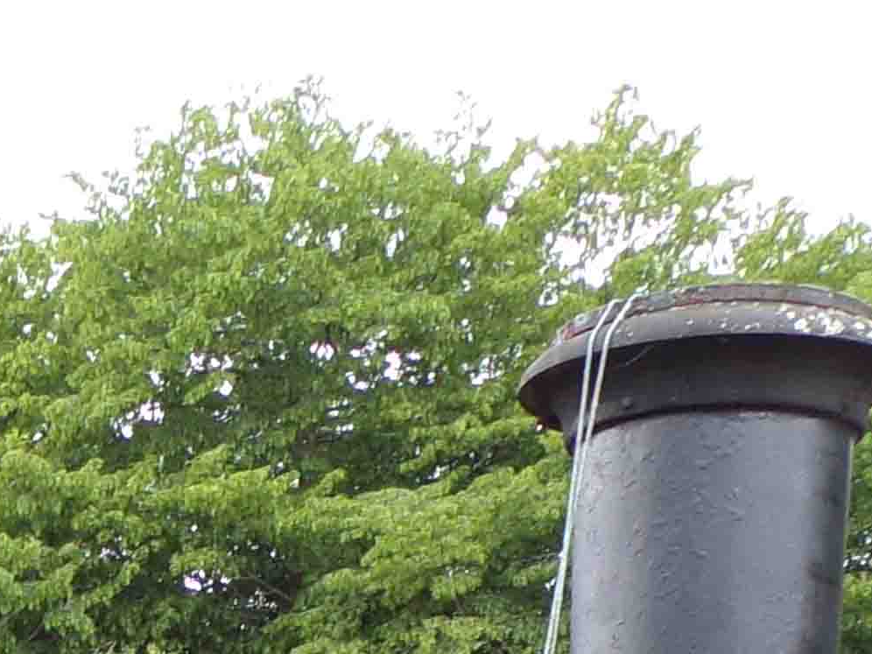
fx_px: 2796
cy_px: 1354
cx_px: -109
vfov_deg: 11.8
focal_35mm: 111
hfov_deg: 17.1
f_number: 4.4
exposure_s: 1/70
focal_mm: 4.3
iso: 80
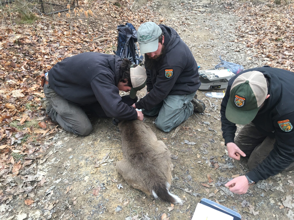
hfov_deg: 61.7
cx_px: 147
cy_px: 110
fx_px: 246
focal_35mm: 29
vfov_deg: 48.2
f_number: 2.2
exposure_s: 1/40
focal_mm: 4.15
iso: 32
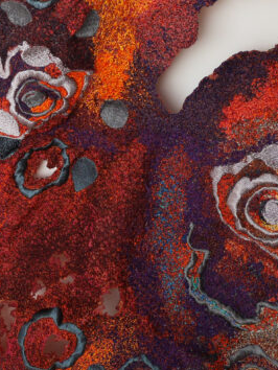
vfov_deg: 17.4
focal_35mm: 104
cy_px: -143
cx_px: 60
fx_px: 1112
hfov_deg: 14.2
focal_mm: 18
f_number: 4.2
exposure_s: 1/80
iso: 200
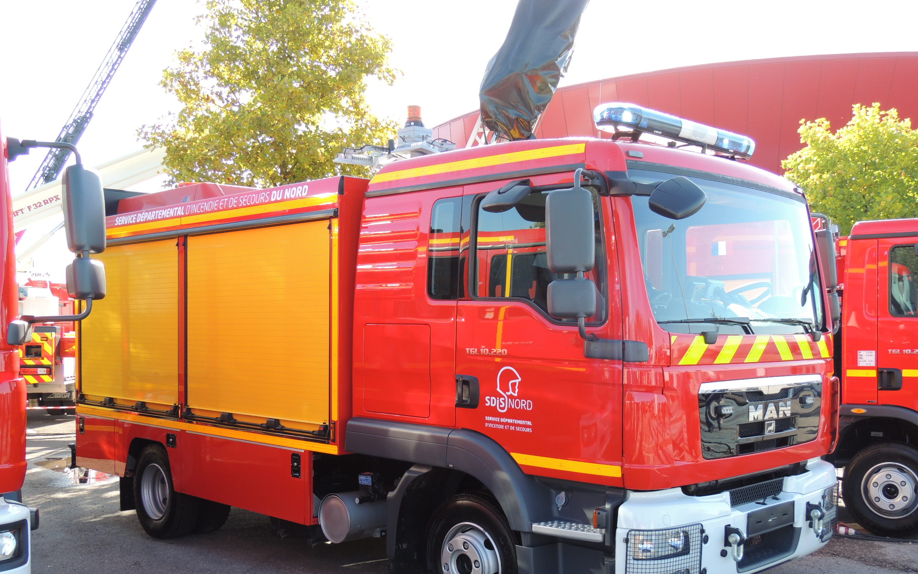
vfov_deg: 33.5
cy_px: 343
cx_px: 459
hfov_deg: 51.5
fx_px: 951
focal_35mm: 38
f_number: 3.3
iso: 100
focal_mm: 6.2
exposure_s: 1/160
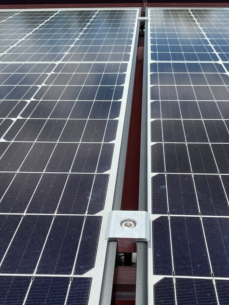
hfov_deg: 35.1
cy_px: 201
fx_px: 362
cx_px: 123
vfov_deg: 45.2
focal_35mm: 41
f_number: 1.8
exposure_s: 1/2959
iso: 25
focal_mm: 3
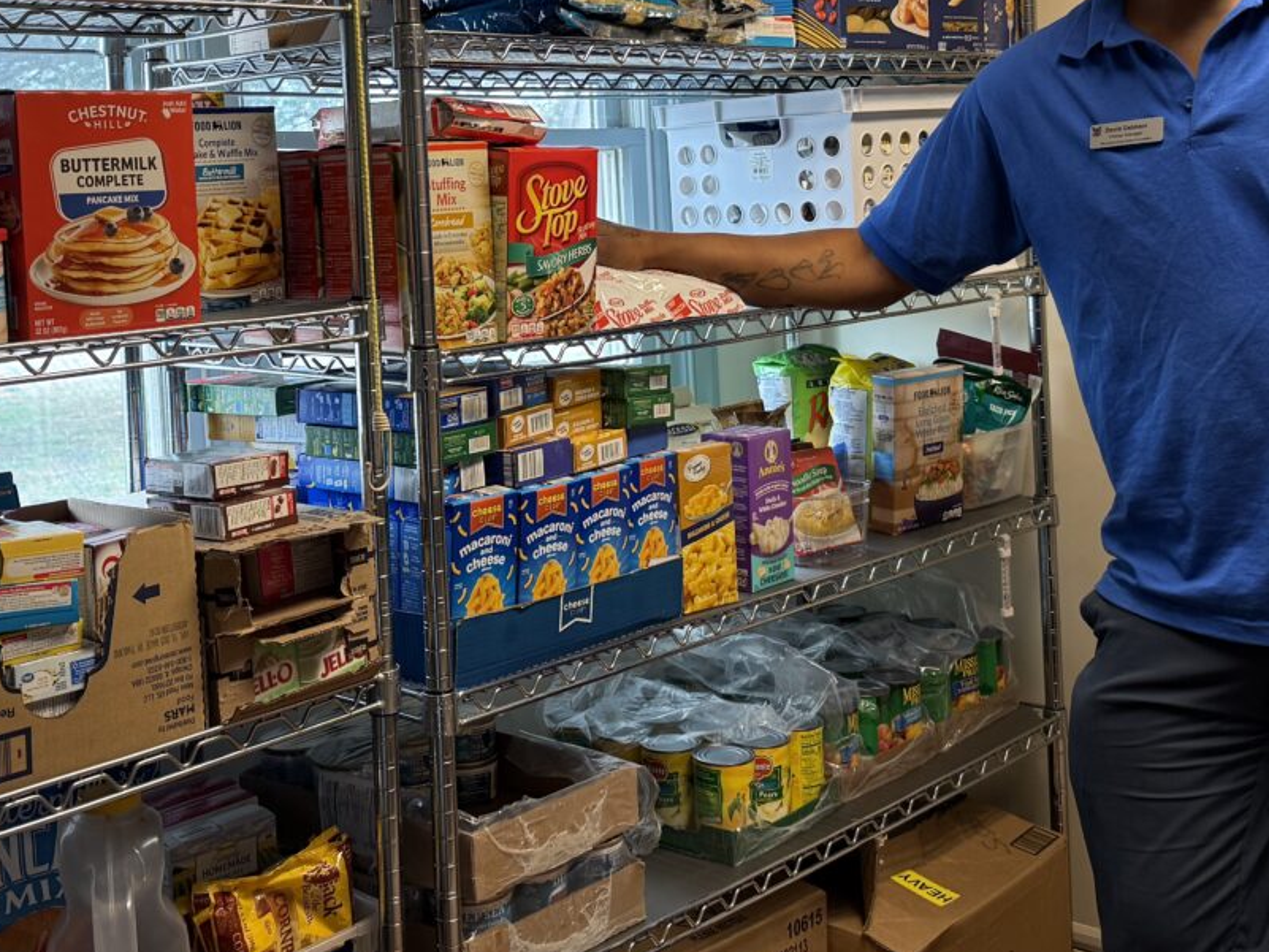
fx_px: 1687
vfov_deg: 31.1
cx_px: 509
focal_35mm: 46
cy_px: 266
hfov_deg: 41.0
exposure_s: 1/60
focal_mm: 6.76
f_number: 1.78
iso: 100
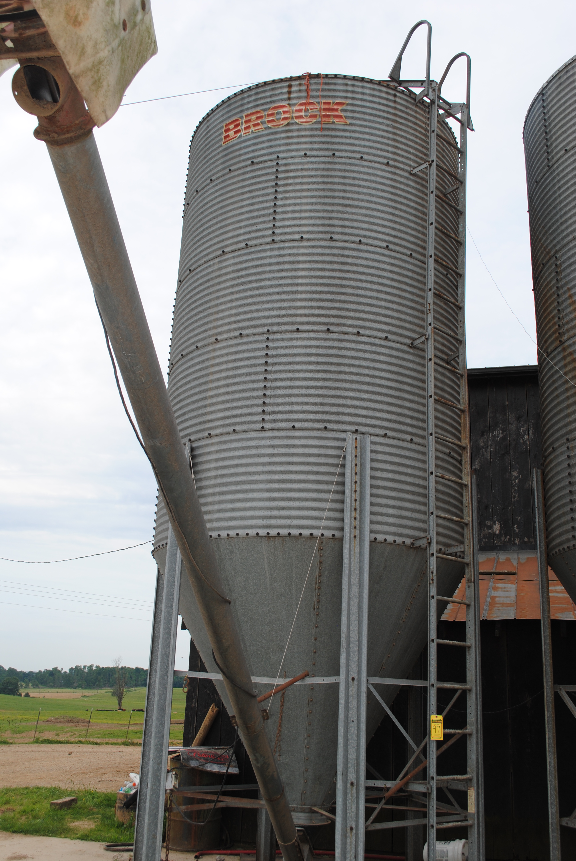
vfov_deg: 53.1
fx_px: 861
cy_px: 430
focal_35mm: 36
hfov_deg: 37.0
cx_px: 288
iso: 100
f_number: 8
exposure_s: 1/200
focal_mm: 24
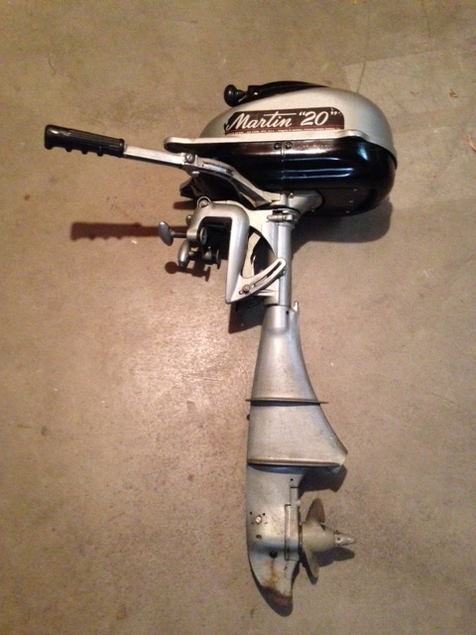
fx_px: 605
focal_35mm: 33
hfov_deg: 42.9
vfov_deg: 55.4
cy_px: 318
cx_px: 238
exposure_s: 1/15
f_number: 2.4
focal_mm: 4.12
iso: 640
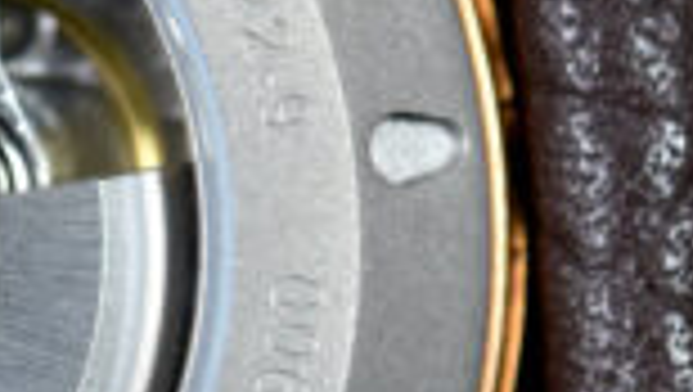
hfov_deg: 7.2
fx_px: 5390
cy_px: 162
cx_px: -441
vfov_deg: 4.2
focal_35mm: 293
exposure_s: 1/100
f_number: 5.6
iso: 2000
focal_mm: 60
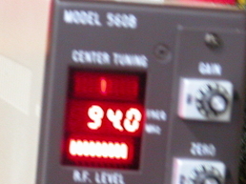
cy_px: 224
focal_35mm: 422
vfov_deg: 3.5
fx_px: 2996
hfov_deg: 4.7
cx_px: -65
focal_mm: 34.7
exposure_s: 1/4
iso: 400
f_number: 3.8
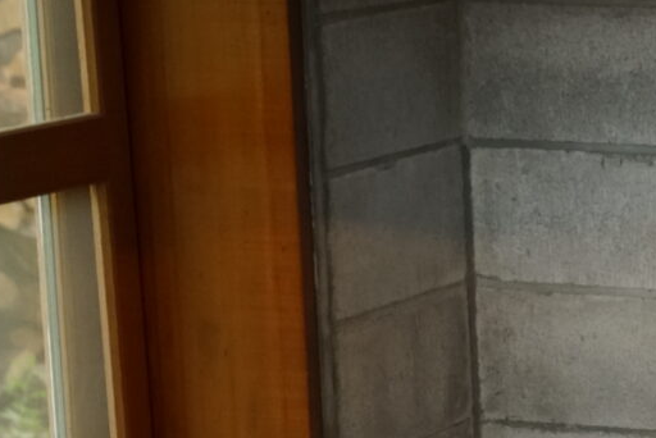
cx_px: 1030
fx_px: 3646
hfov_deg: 9.9
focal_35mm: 200
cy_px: 637
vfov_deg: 6.8
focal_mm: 50
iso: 1600
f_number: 5.6
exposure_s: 1/125
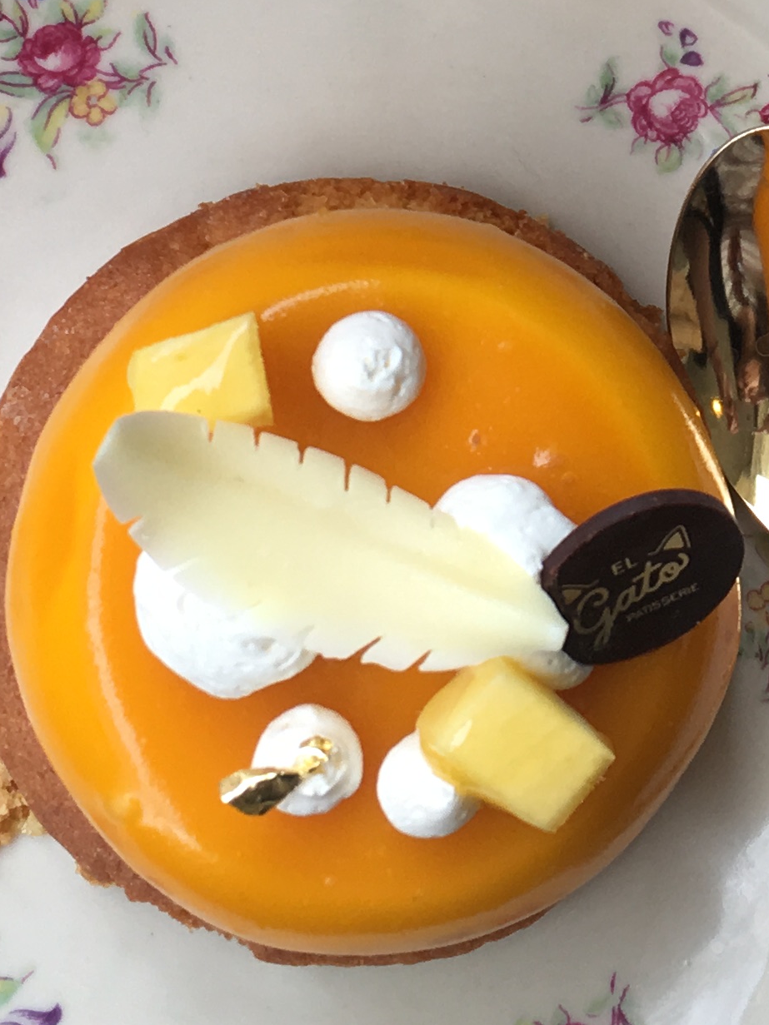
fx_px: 2814
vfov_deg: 19.9
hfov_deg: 15.5
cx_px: 618
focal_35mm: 95
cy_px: -63
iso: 25
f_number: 2.2
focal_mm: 4.15
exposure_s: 1/100
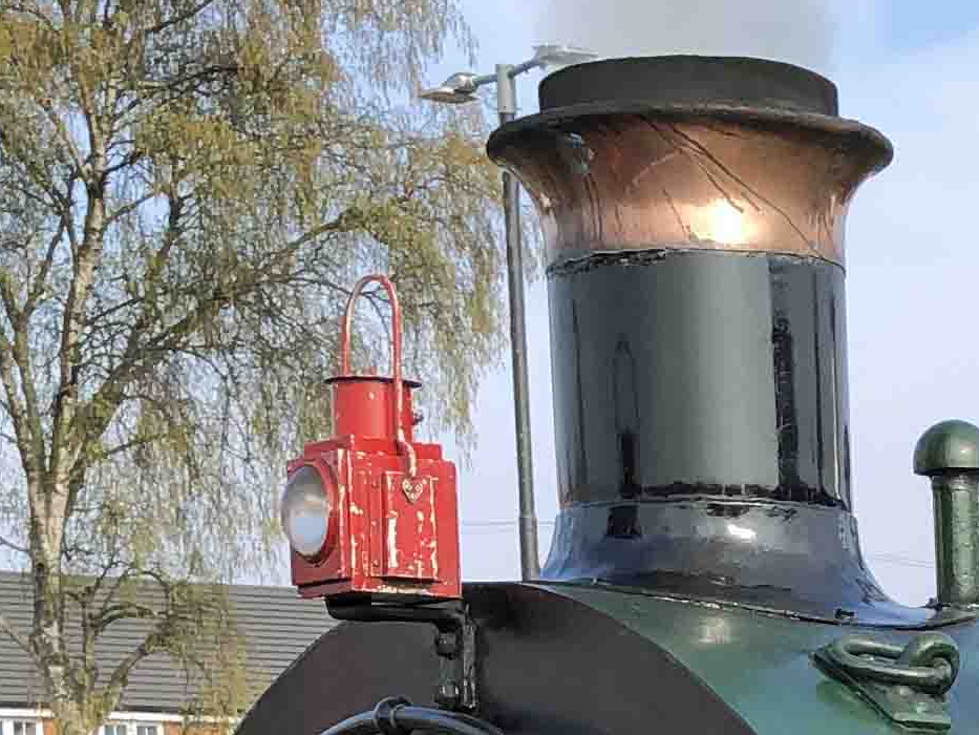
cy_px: 1366
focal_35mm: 121
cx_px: 1379
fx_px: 3423
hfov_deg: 15.3
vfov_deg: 11.3
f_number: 1.8
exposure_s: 1/585
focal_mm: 3.99
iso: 20
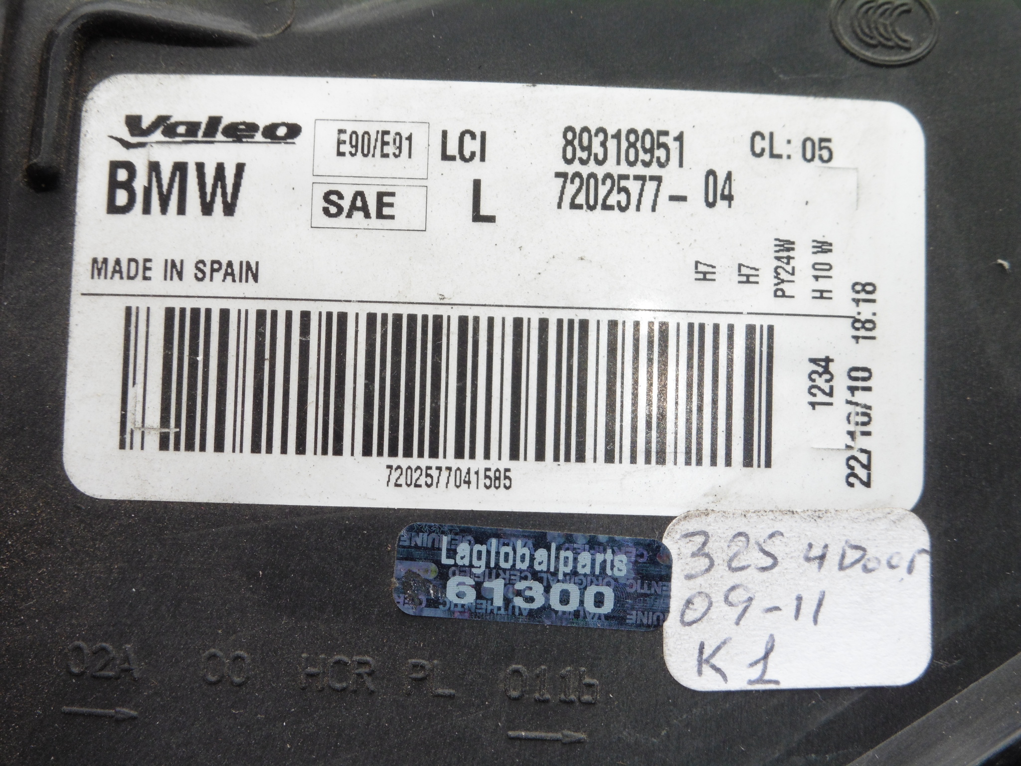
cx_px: 510
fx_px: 1947
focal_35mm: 66
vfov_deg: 22.3
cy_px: 383
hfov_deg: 29.4
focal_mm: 11.7
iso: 160
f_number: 4.9
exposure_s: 1/100
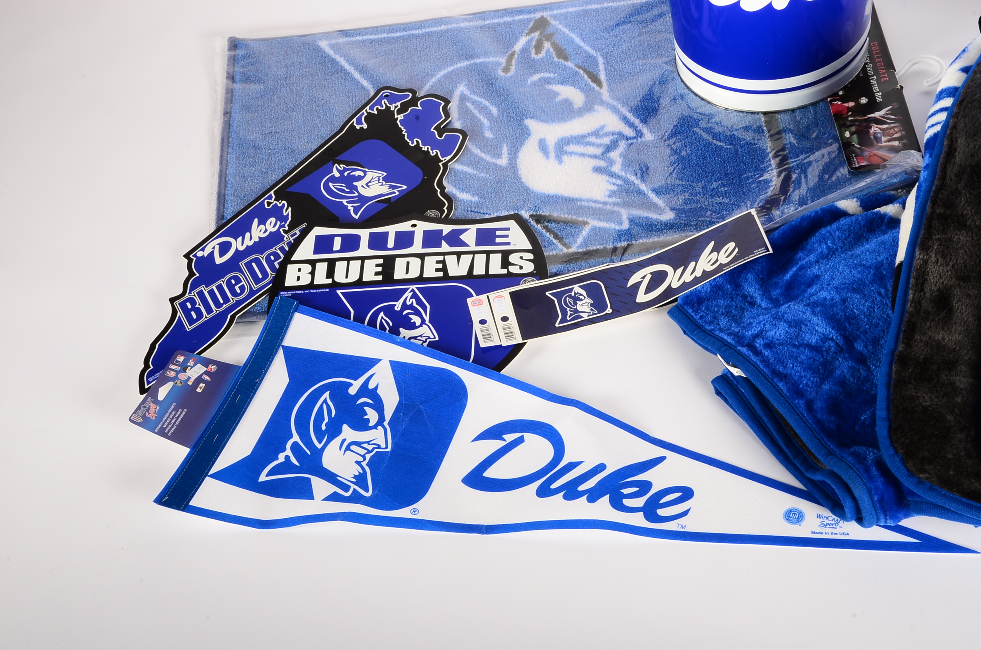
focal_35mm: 68
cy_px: 325
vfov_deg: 20.1
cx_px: 490
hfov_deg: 29.9
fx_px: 1836
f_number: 20
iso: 200
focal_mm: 45
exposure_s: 1/200
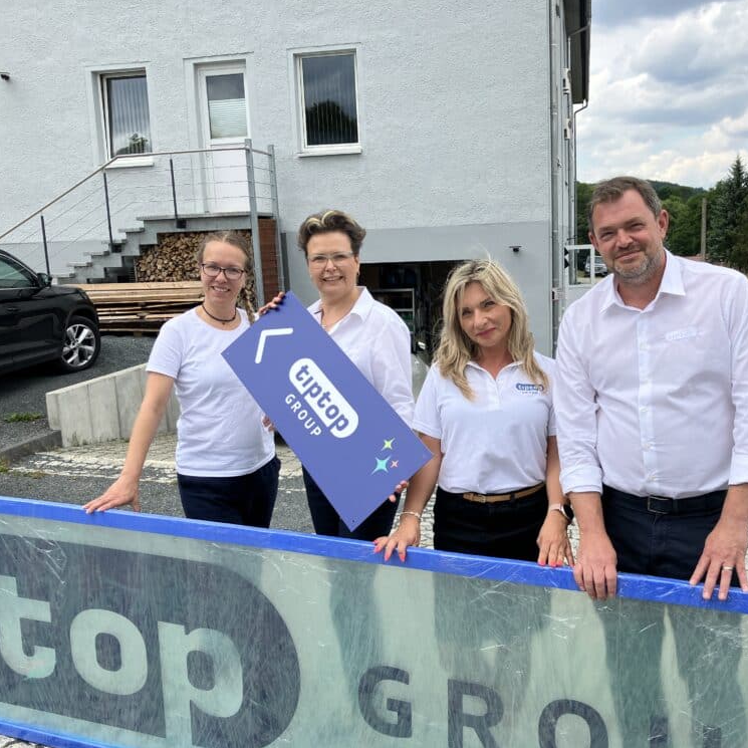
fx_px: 831
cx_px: 431
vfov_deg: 48.4
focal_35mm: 34
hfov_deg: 48.3
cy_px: 380
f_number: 1.8
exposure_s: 1/1279
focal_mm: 3.99
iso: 32
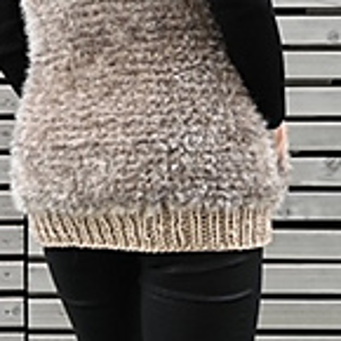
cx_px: 26
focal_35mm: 147
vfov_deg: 11.8
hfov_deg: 11.8
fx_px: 1638
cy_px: 7
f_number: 4
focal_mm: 50
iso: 200
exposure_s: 1/50
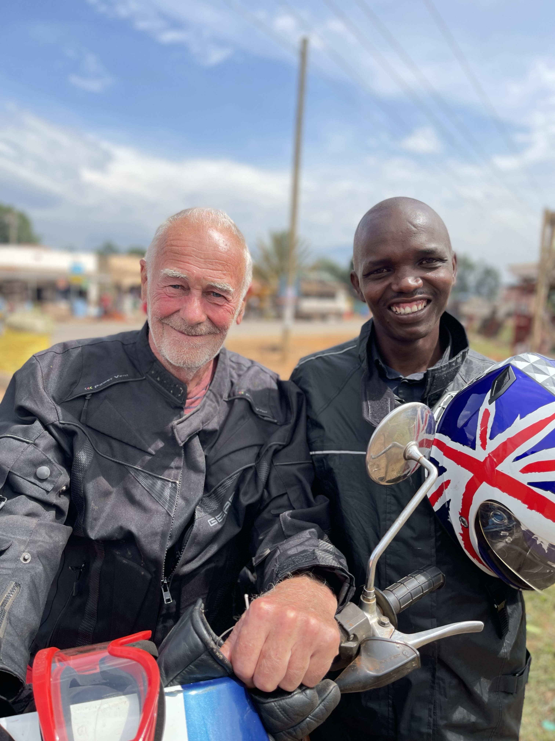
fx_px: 556
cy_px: 370
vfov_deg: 67.3
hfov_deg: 53.1
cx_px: 278
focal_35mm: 26
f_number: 1.6
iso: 50
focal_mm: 5.1
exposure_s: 1/3086
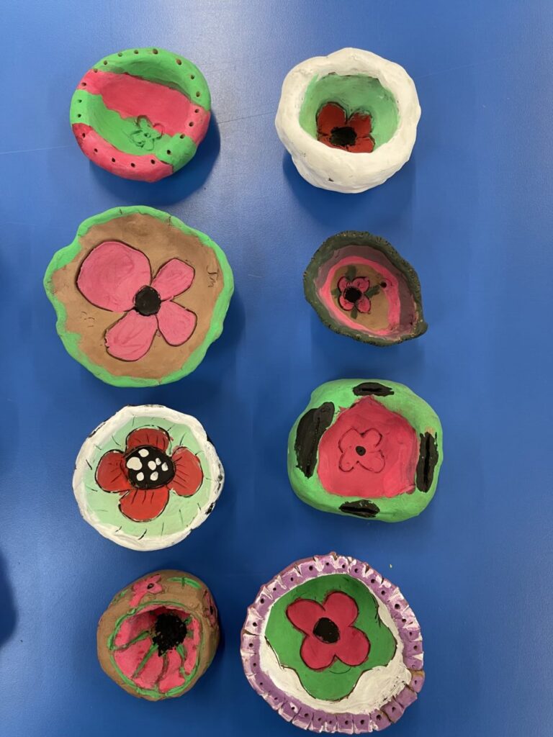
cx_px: 276
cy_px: 368
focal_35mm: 25
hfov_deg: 54.9
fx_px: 533
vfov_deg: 69.4
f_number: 1.6
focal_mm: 5.1
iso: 125
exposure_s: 1/50
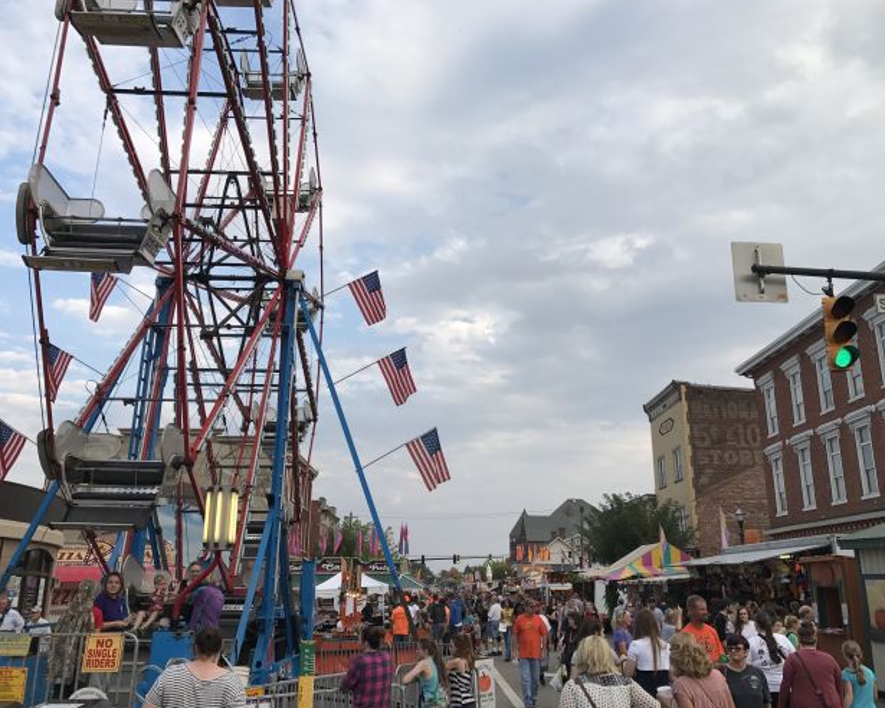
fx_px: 786
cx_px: 476
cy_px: 354
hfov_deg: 58.7
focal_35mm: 30
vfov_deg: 48.5
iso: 20
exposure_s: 1/1088
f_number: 1.8
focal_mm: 3.99
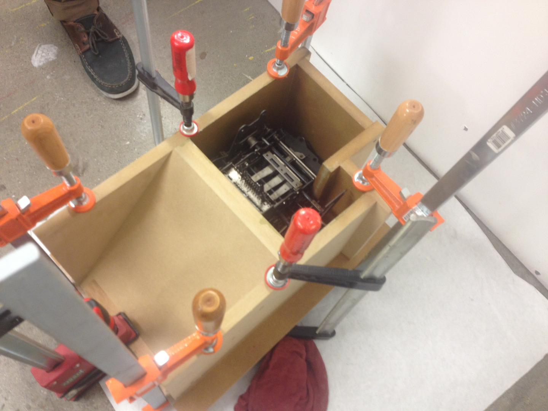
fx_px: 554
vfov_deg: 40.7
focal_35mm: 35
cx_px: 274
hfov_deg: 52.6
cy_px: 206
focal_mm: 4.28
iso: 64
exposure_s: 1/20
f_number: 2.4
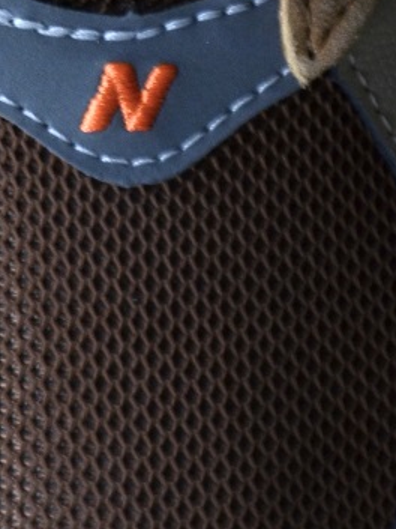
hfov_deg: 1.6
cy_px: -379
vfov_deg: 2.1
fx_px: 14124
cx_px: -342
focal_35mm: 926
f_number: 6.3
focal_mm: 150
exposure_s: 1/100
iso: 500
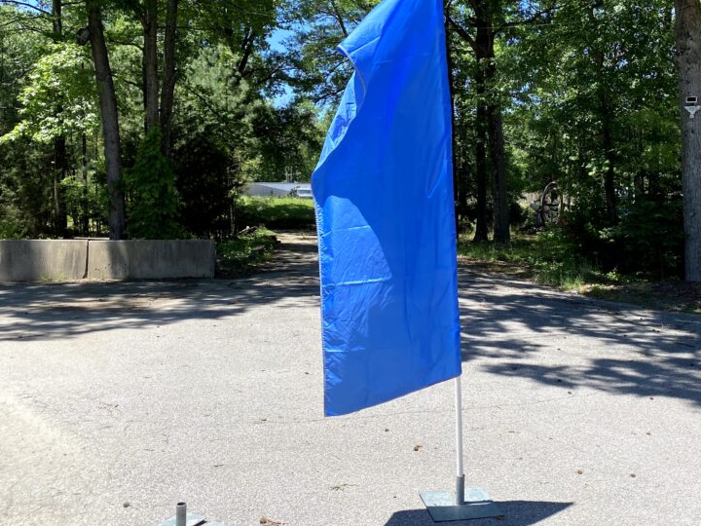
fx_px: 749
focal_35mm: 37
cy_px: 170
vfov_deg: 38.2
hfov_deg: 49.4
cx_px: 459
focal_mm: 4.25
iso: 32
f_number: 1.8
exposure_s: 1/1044
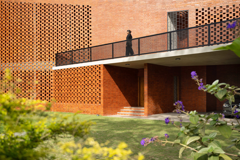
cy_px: 80
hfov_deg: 53.1
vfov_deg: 36.9
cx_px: 120
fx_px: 240
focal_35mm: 36
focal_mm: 36
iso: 100
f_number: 4
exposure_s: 1/400
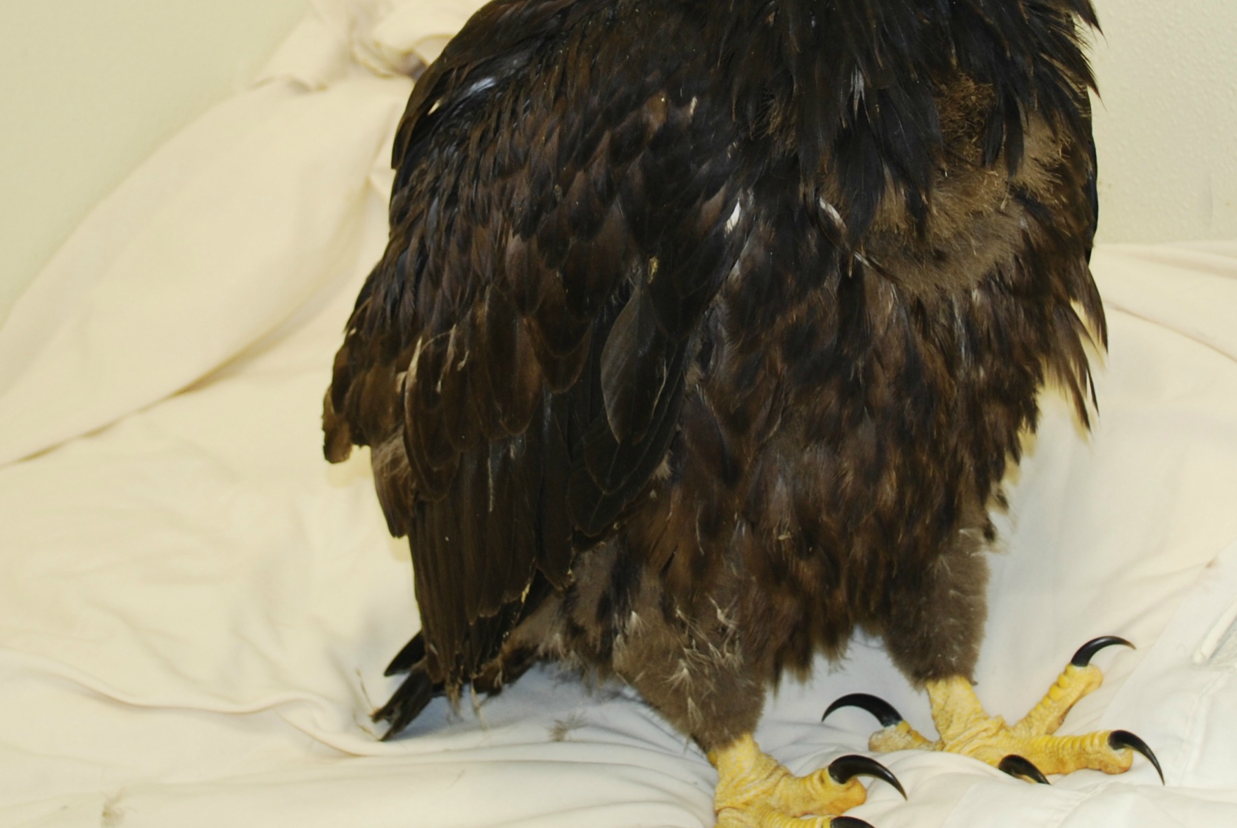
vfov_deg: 16.1
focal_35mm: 84
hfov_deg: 24.2
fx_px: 2889
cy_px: 61
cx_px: 660
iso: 200
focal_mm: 26
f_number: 4.5
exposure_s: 1/20
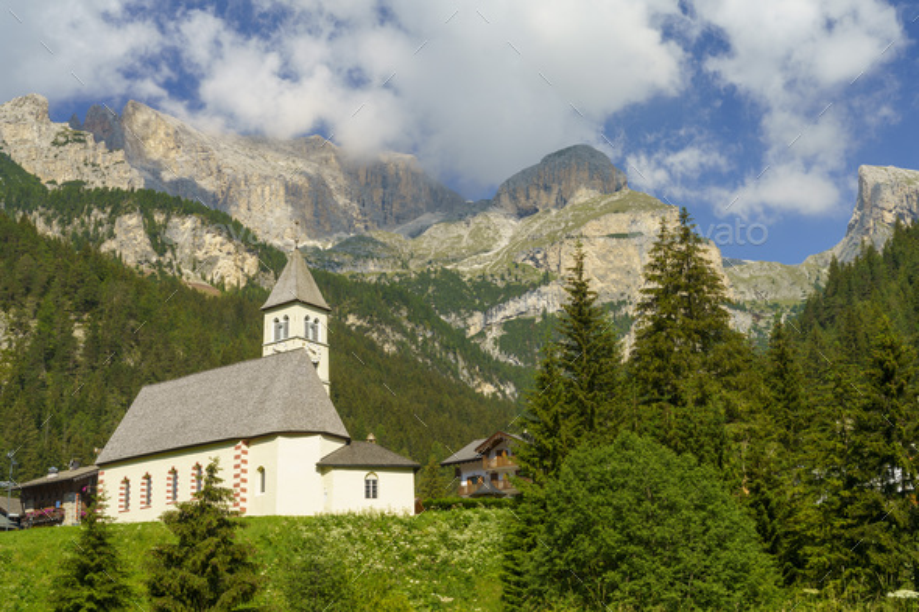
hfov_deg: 41.1
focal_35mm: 48
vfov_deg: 28.1
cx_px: 460
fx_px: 1225
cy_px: 306
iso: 100
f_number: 8
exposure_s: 1/125
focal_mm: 48
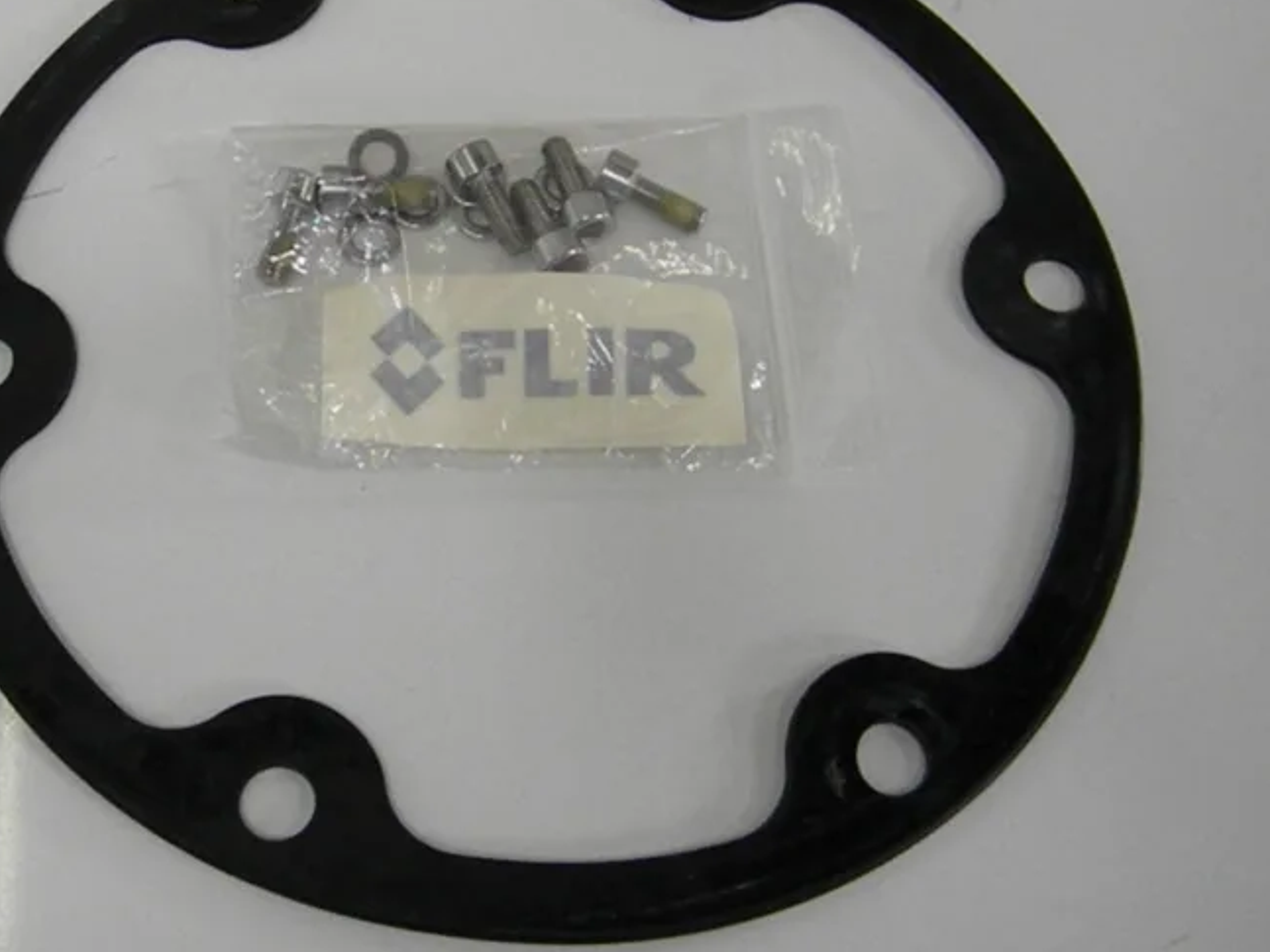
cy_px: 422
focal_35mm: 39
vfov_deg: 36.8
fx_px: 1431
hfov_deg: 47.6
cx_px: 521
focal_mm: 5
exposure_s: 1/710
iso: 720
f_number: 3.5
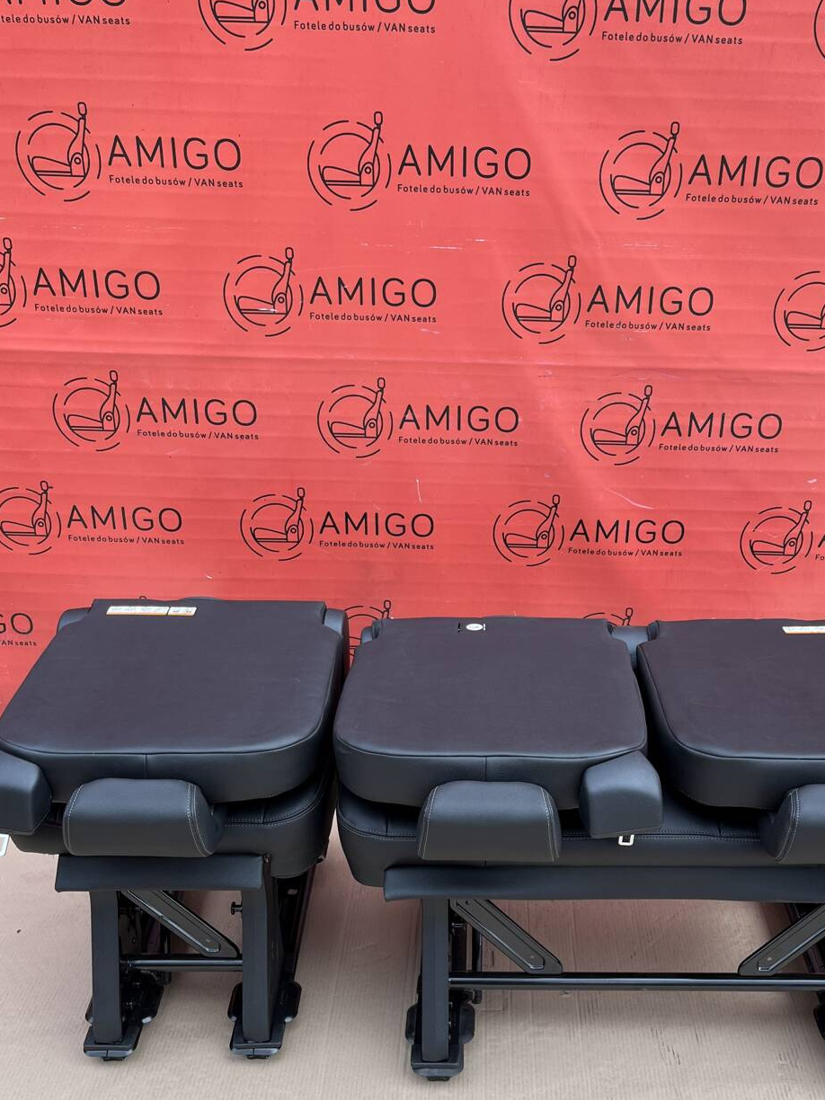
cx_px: 494
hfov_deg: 41.6
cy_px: 612
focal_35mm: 34
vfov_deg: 53.8
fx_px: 1080
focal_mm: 5.1
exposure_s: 1/399
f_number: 1.6
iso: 50
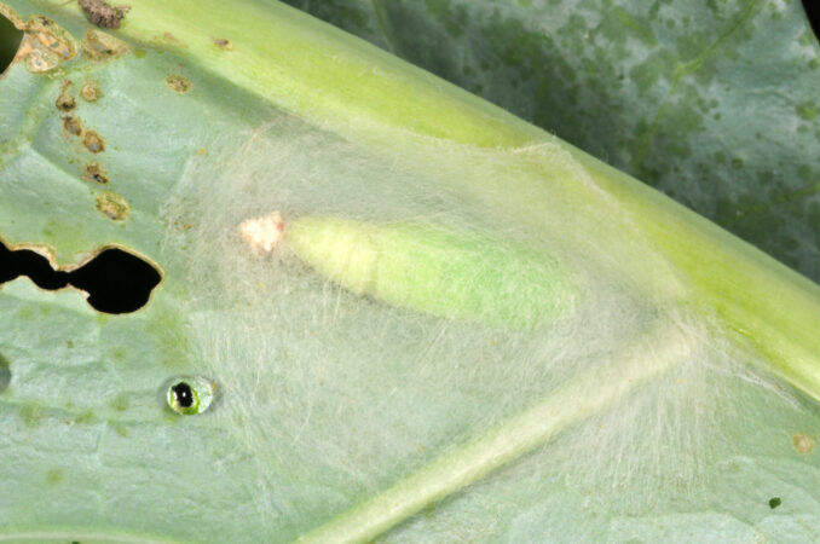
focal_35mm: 135
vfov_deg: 10.1
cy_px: 272
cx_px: 410
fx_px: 3071
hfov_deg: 15.2
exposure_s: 1/125
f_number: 51
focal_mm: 90
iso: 400
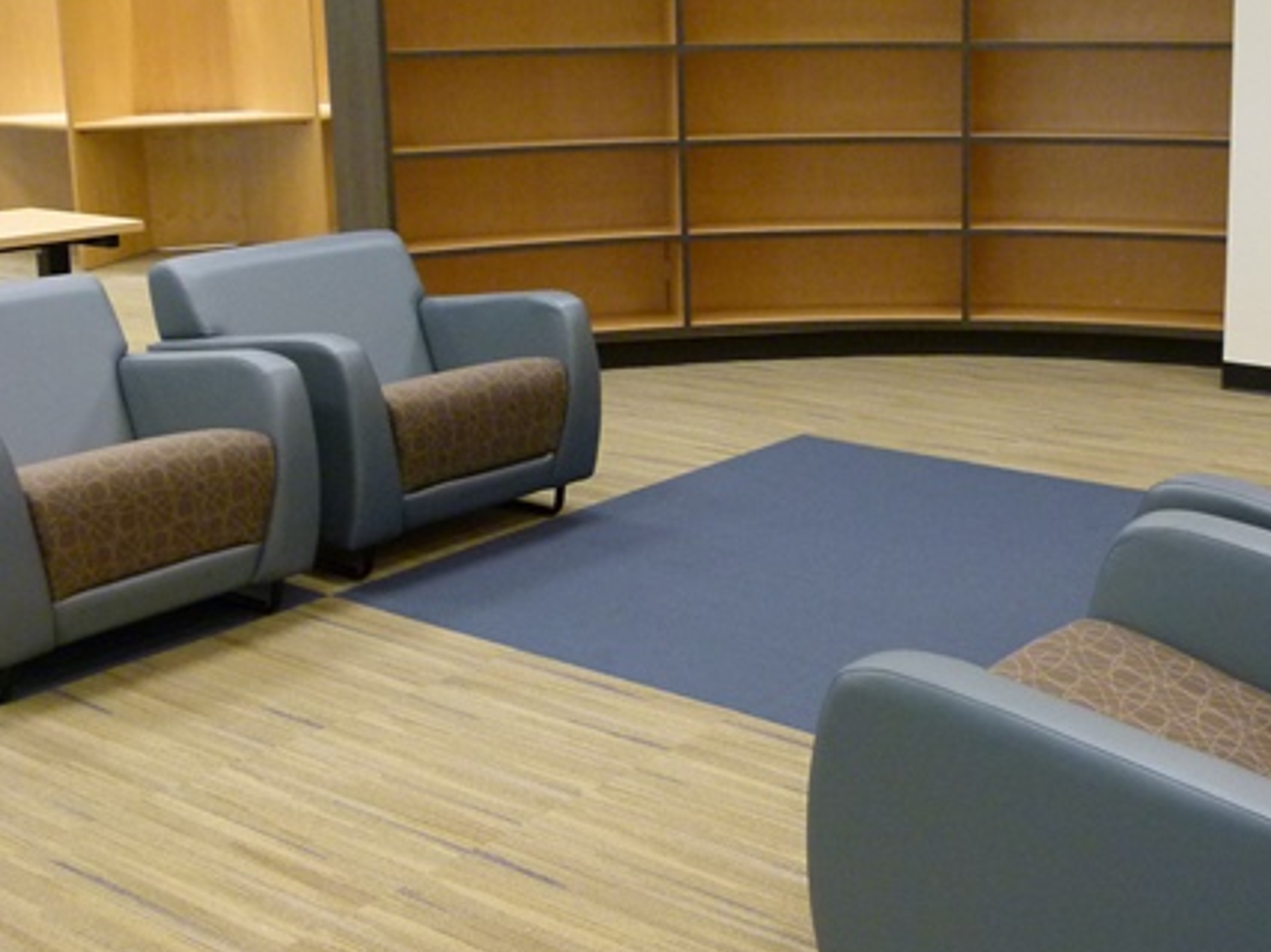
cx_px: 905
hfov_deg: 38.9
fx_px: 1762
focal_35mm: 48
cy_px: 354
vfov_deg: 30.1
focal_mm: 5.7
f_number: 3
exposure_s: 1/60
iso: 320
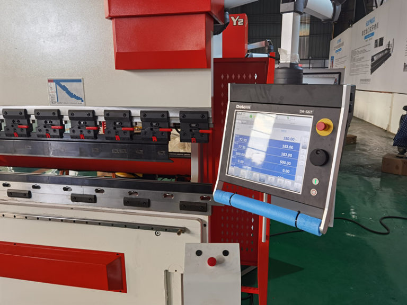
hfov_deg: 65.3
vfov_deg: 51.4
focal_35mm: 27
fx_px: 317
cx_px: 204
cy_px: 152
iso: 50
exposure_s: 1/58.8
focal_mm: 6.71
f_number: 1.9
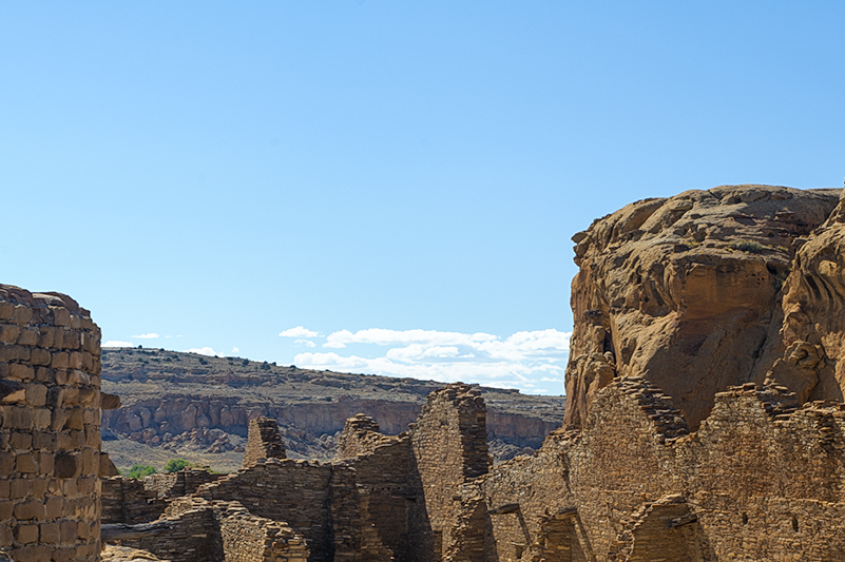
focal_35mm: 103
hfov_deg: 19.7
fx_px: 2416
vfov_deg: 13.2
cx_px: 661
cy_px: 500
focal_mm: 55
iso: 200
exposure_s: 1/100
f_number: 10
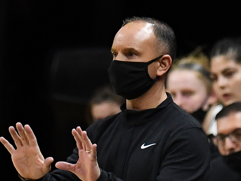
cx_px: 110
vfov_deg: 4.1
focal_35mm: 360
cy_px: 122
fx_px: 2507
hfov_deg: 5.5
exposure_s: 1/1250
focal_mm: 150
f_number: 2.8
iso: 2500
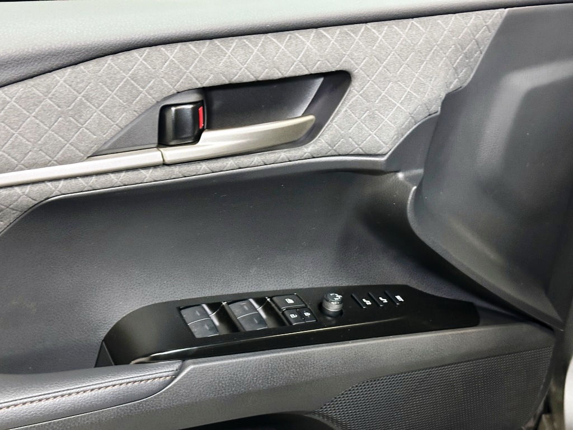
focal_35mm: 48
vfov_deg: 30.3
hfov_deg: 39.7
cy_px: 215
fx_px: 795
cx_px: 286
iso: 640
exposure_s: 1/24
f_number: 1.78
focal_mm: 6.86
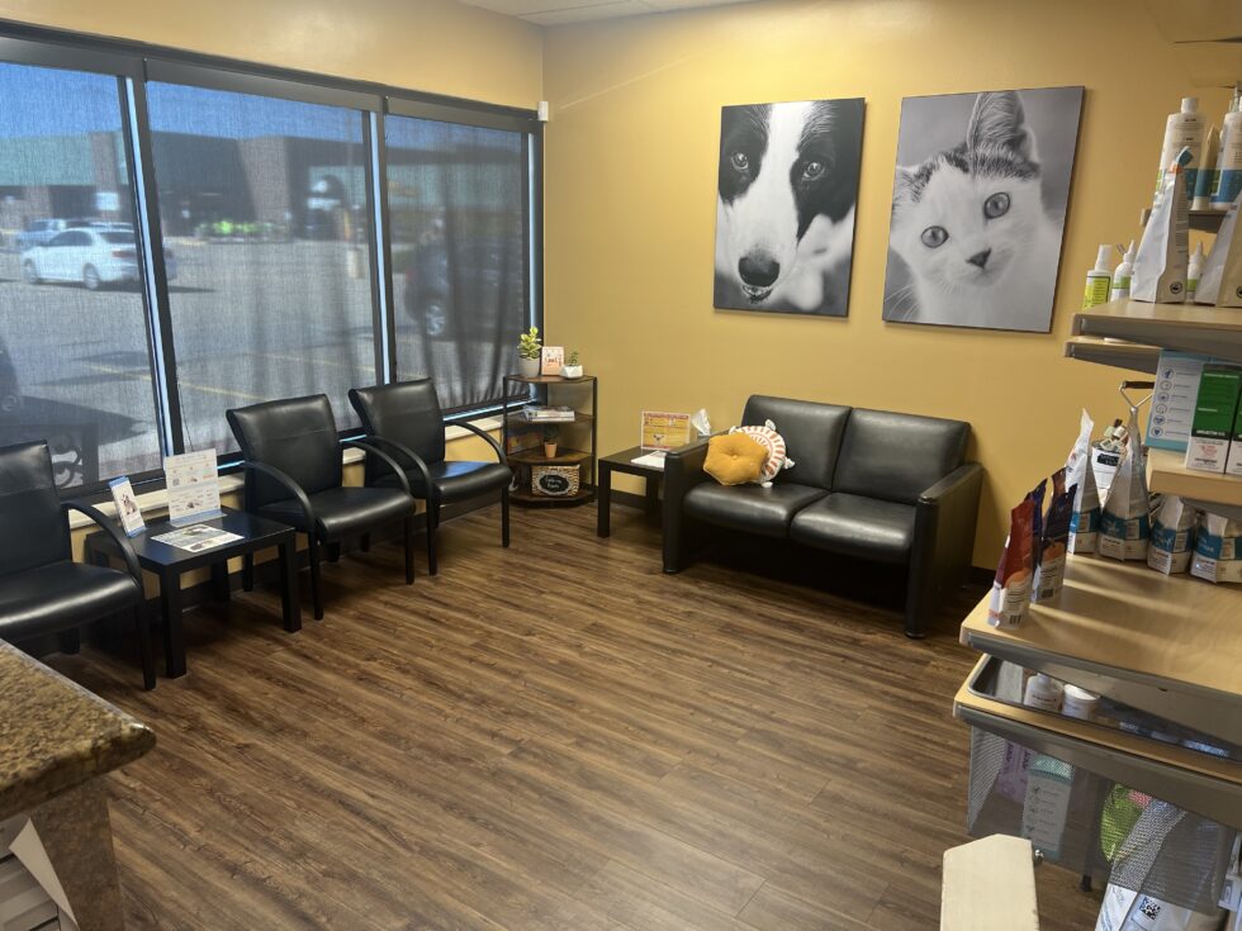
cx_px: 621
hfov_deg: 67.3
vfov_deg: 53.1
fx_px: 933
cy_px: 466
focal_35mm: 26
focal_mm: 5.7
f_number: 1.5
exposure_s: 1/60
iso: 64
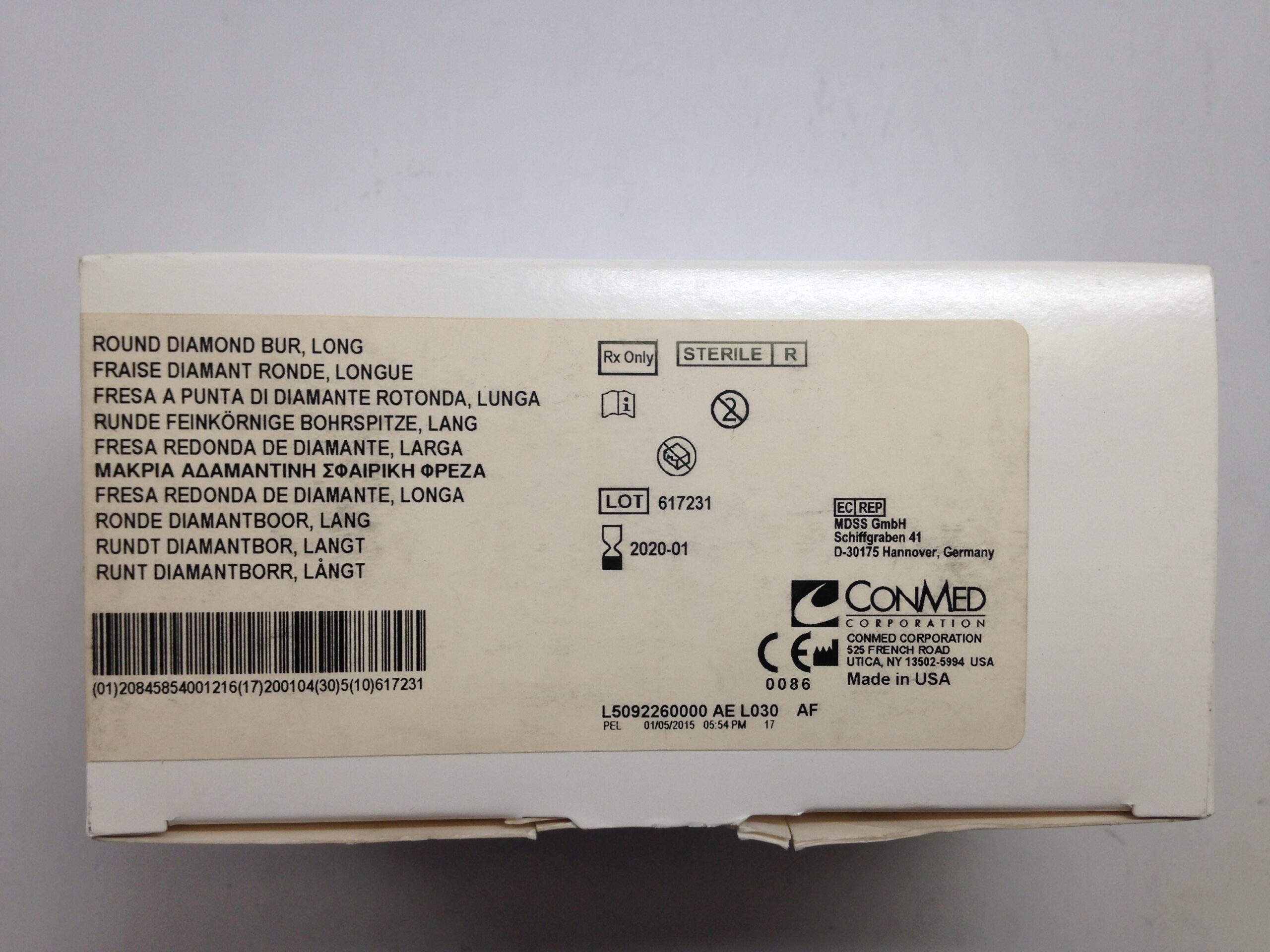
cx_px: 635
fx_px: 1211
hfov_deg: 55.4
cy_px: 476
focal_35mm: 33
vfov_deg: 42.9
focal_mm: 4.12
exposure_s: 1/60
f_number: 2.4
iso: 50
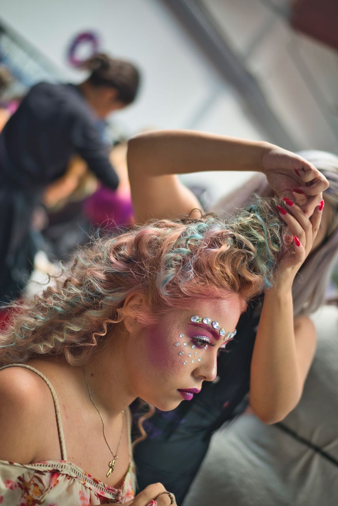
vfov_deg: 39.6
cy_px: 253
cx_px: 169
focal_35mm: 50
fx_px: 703
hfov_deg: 27.0
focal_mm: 50
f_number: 1.8
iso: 280
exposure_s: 1/100
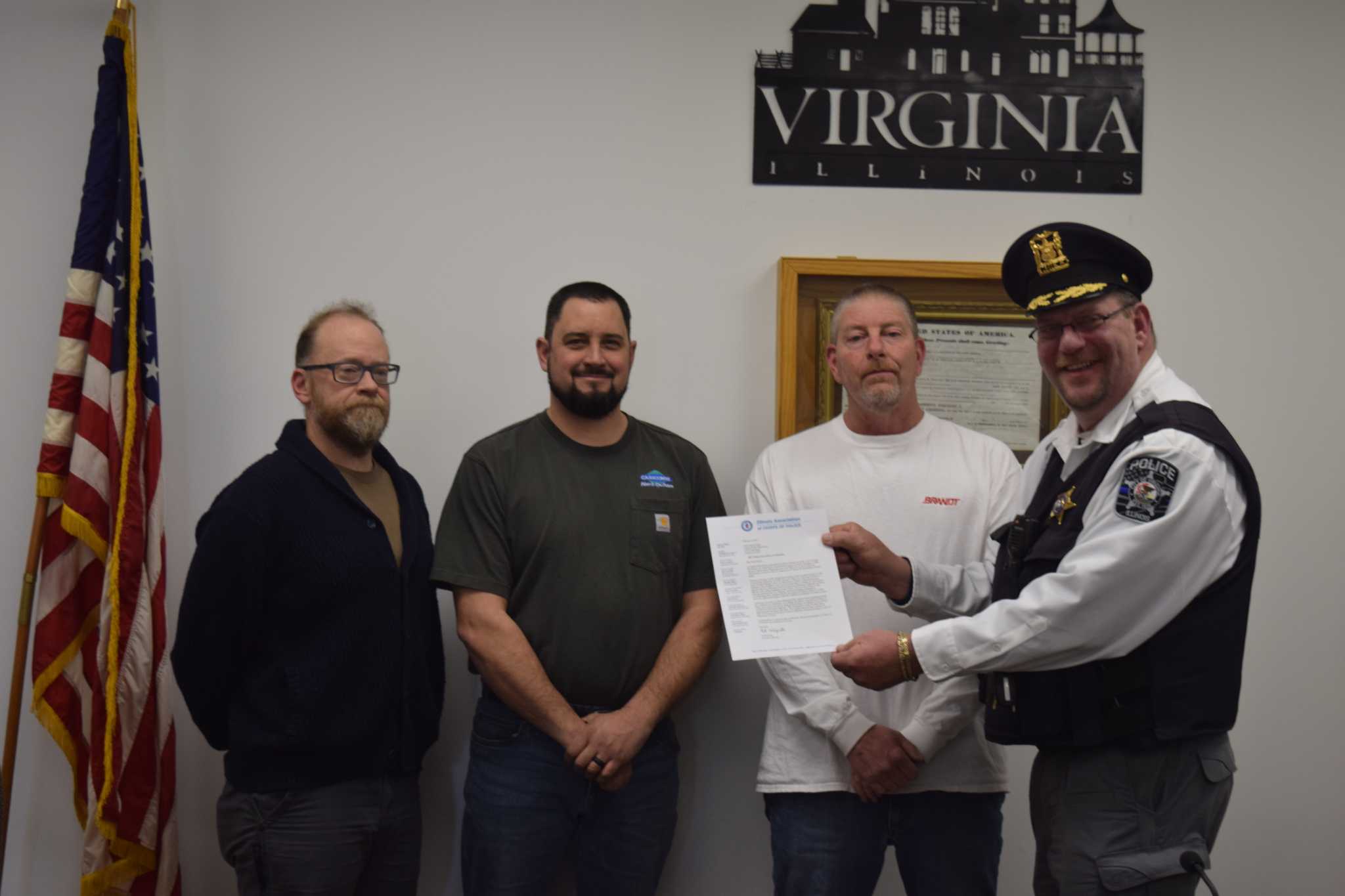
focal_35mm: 60
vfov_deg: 22.6
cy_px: 448
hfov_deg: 33.4
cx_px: 672
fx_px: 2241
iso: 400
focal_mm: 40
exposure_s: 1/100
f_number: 5
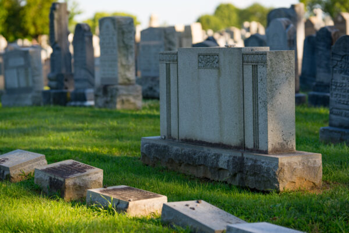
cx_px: 174
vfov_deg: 13.0
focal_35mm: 105
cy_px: 116
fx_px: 1018
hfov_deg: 19.5
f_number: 2
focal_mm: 105
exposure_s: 1/1000
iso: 100
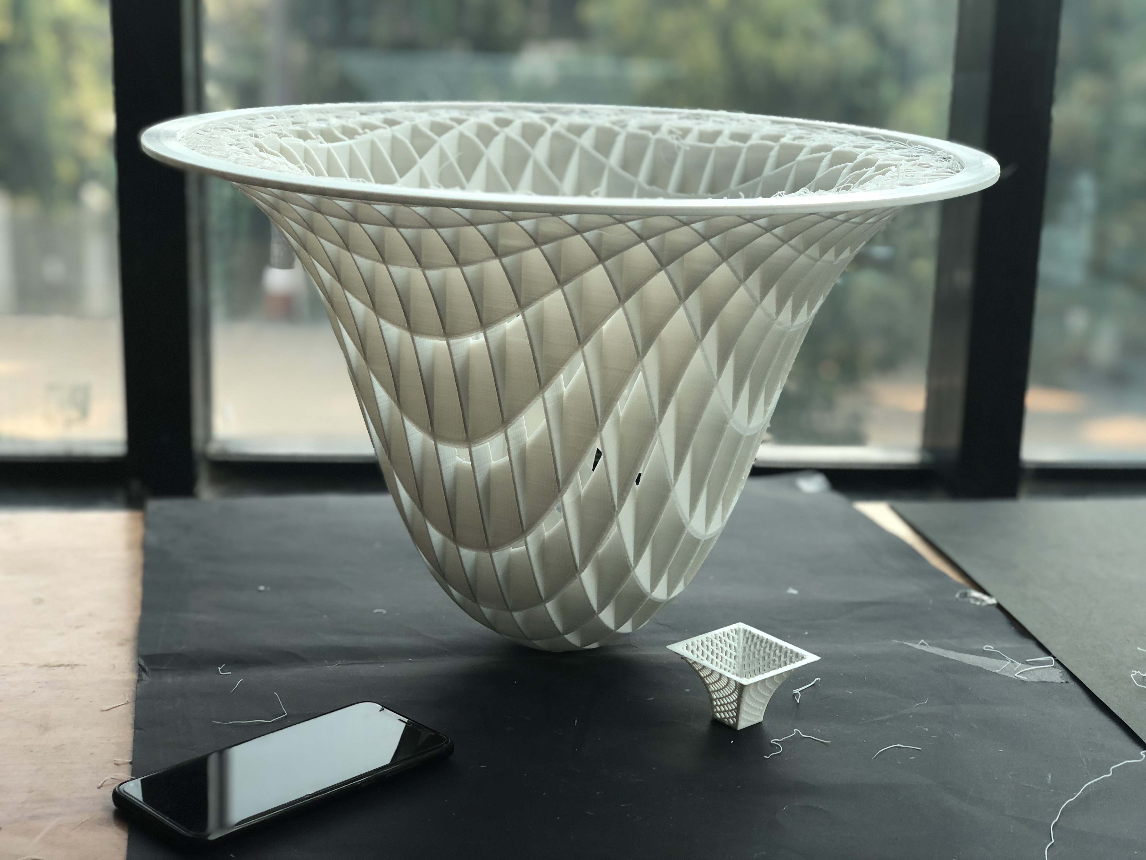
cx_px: 573
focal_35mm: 52
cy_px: 430
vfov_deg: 28.0
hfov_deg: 36.8
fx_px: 1722
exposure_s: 1/60
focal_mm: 6
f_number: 2.4
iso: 16
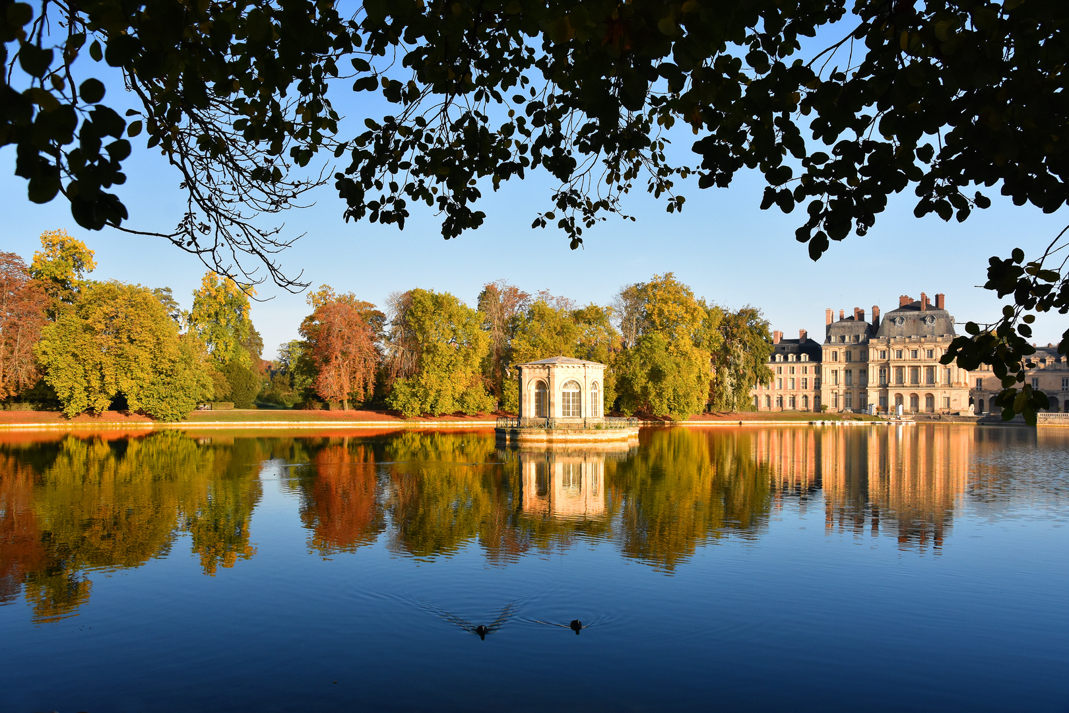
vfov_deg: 47.9
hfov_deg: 67.4
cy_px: 356
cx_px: 534
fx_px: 802
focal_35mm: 27
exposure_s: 1/500
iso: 800
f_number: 8
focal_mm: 18
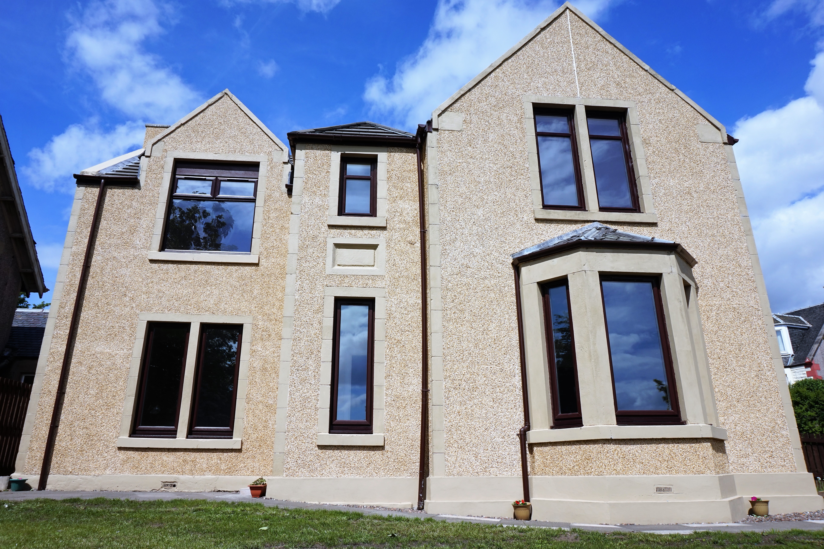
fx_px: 549
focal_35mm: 24
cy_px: 274
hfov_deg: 73.8
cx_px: 412
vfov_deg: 53.1
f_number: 14
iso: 100
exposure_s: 1/160
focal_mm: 16
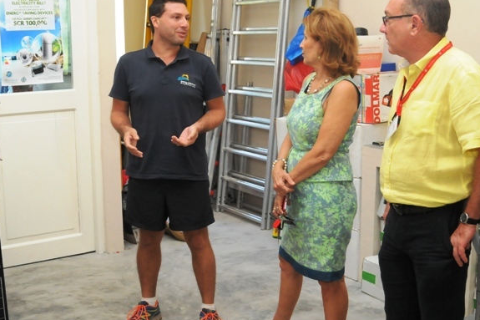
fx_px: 666
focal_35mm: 50
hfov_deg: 39.4
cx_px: 189
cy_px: 144
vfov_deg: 27.0
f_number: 5.6
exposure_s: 1/200
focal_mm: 24
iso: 2000
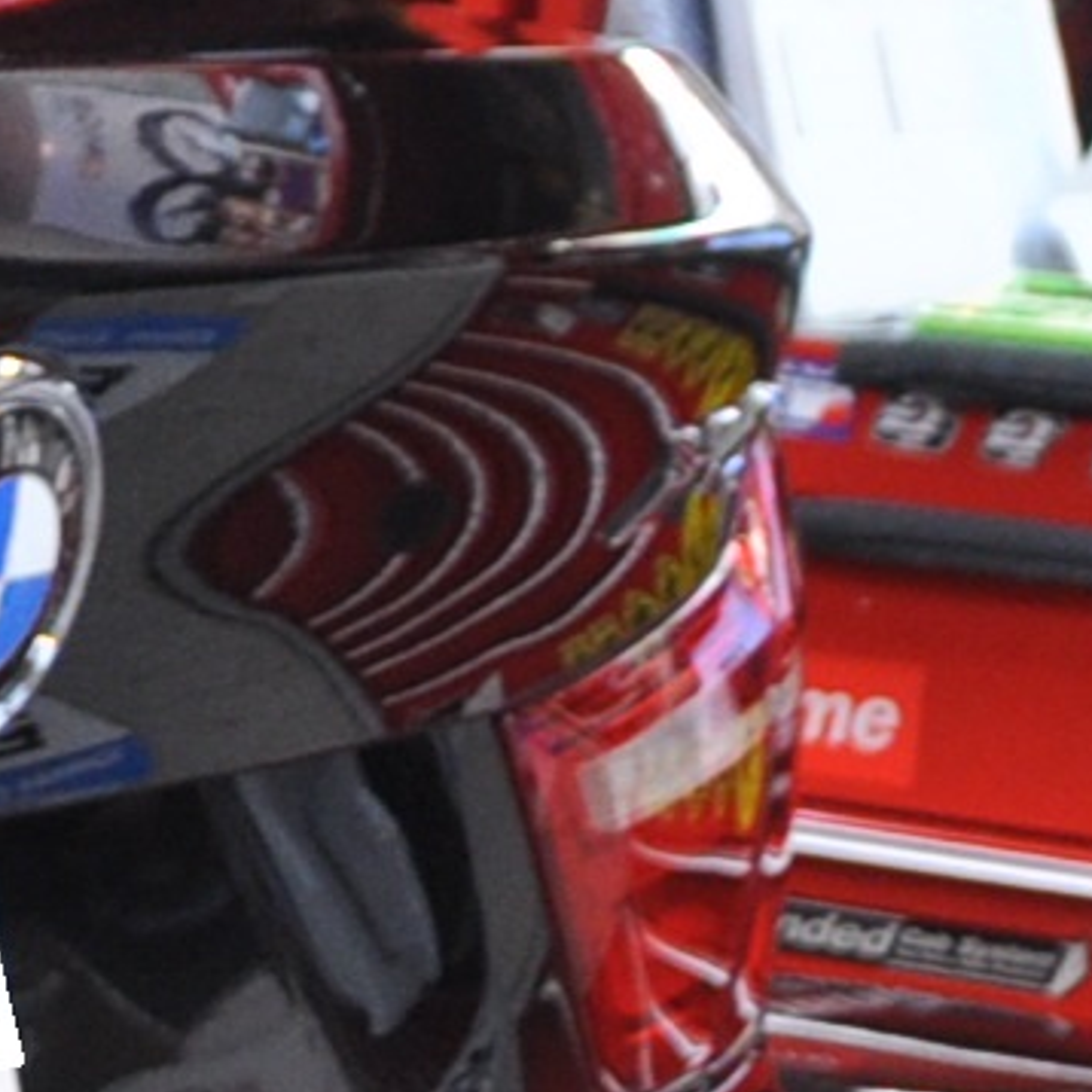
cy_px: 1769
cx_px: -2913
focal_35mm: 206
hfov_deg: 7.0
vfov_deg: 8.3
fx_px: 7352
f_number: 3.5
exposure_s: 1/25
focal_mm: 18
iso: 500
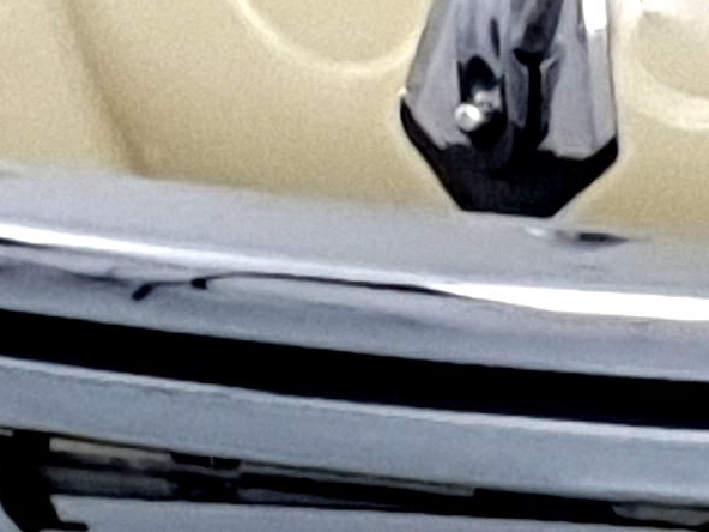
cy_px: -609
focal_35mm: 177
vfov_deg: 7.9
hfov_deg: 10.2
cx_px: 1497
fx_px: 3625
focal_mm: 4.32
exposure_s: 1/90
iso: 160
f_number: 1.5
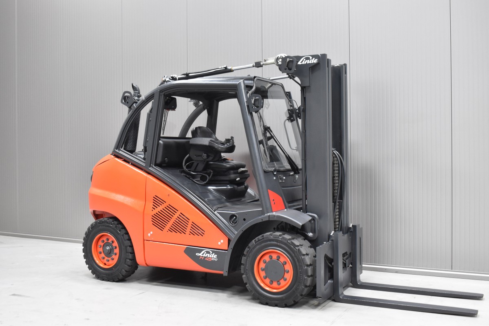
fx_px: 530
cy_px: 163
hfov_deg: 49.6
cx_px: 244
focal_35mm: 39
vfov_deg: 34.2
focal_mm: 26
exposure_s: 1/20
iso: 1600
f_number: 5
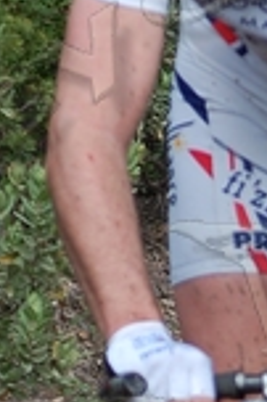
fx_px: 7938
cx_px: 411
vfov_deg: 2.9
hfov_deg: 1.9
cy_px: 516
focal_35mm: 712
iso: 220
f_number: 4.5
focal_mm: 90
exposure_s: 1/1000
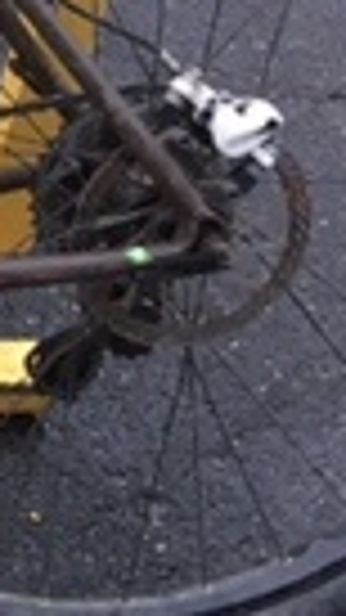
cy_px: 9
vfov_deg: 14.3
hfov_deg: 7.1
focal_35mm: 148
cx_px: -782
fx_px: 2415
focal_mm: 4.15
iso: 50
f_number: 2.2
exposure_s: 1/30
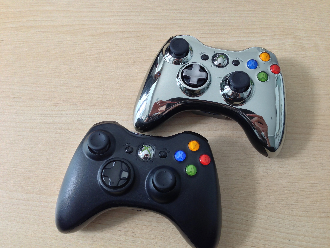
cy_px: 124
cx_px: 165
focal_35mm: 33
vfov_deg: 42.9
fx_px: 315
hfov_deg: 55.4
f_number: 2.4
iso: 50
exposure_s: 1/20
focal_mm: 4.13
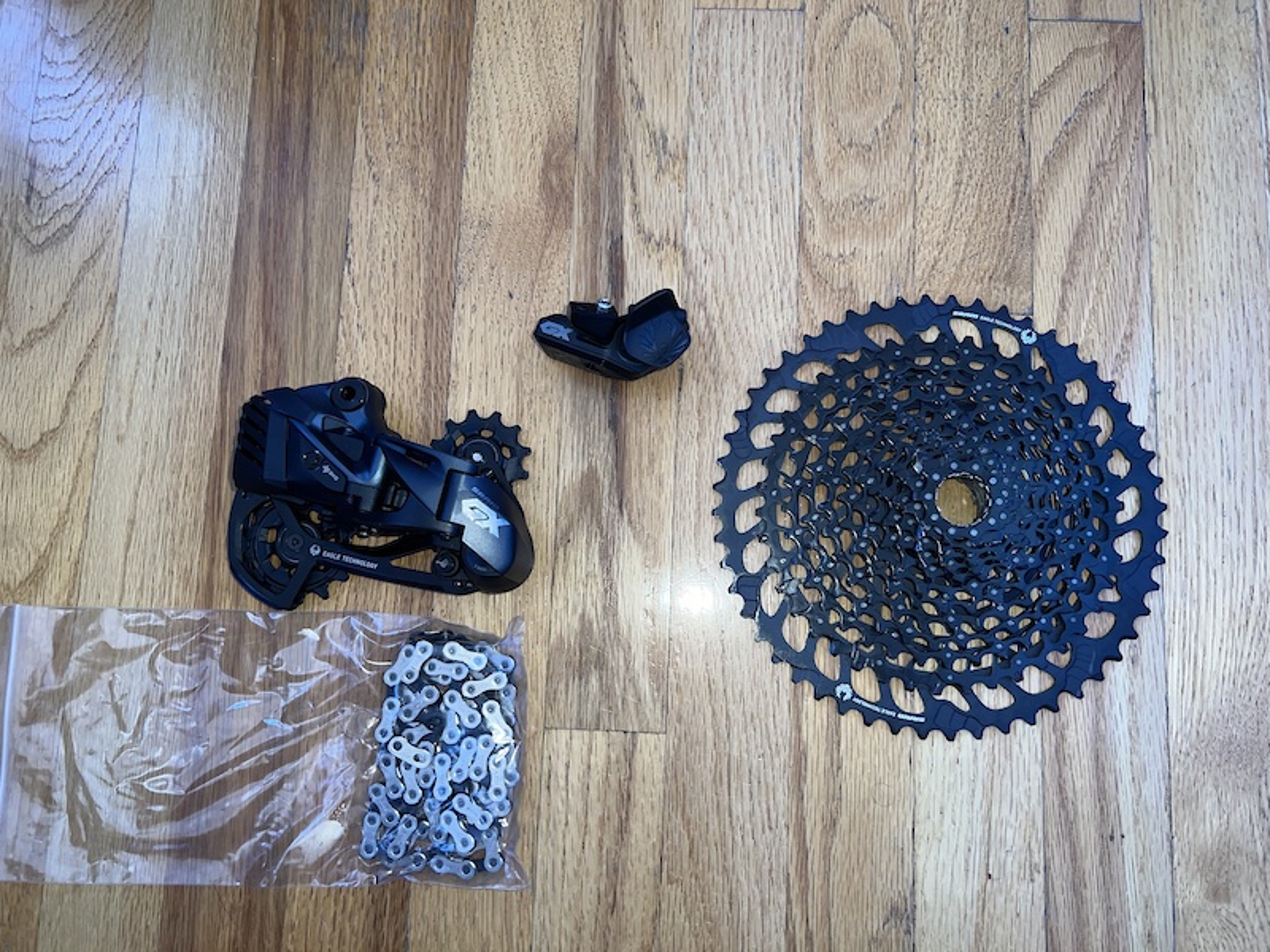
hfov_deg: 67.3
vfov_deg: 53.1
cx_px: 635
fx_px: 954
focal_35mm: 26
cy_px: 476
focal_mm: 5.7
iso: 40
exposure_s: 1/65
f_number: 1.5
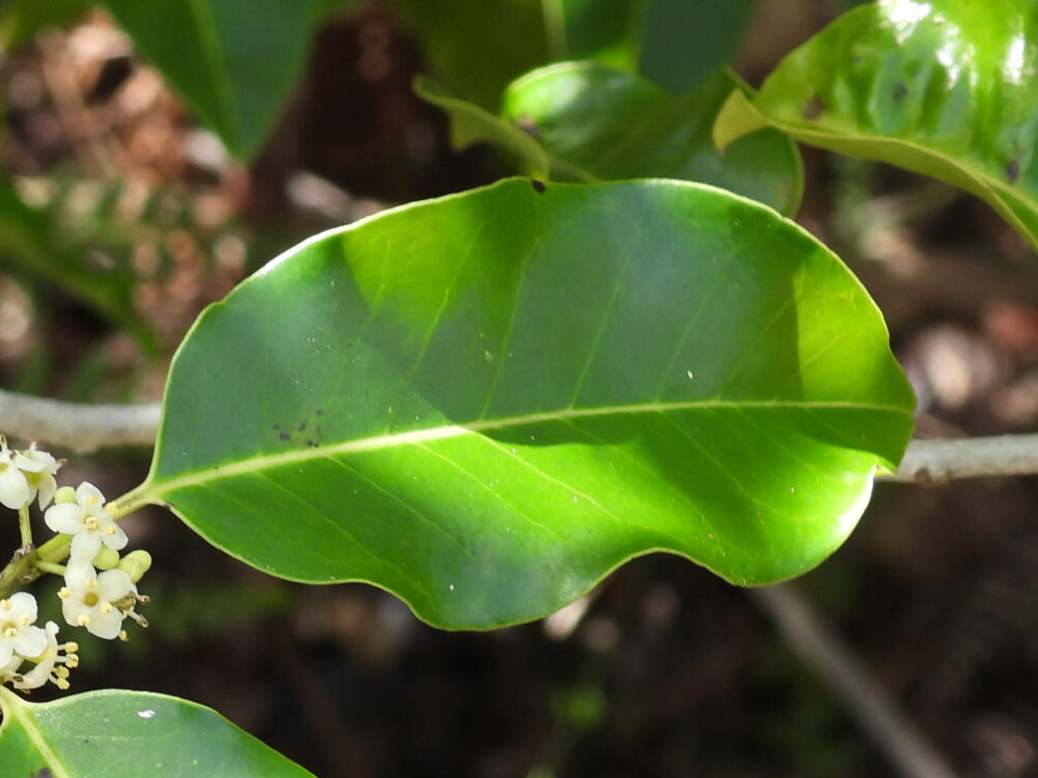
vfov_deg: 7.6
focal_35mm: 193
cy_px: 834
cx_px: -202
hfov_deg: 10.1
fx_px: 5787
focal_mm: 13.4
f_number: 3.5
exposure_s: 1/125
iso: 100
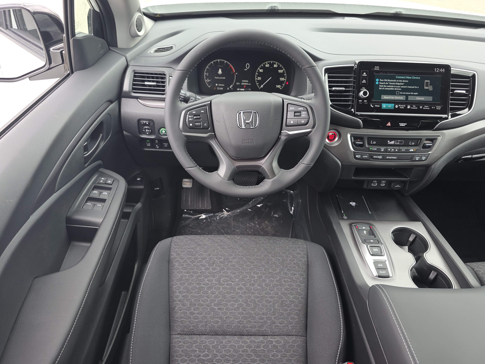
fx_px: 322
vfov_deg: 58.9
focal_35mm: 23
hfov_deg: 73.9
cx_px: 242
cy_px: 182
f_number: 1.7
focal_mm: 6.3
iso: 50
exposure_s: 1/180
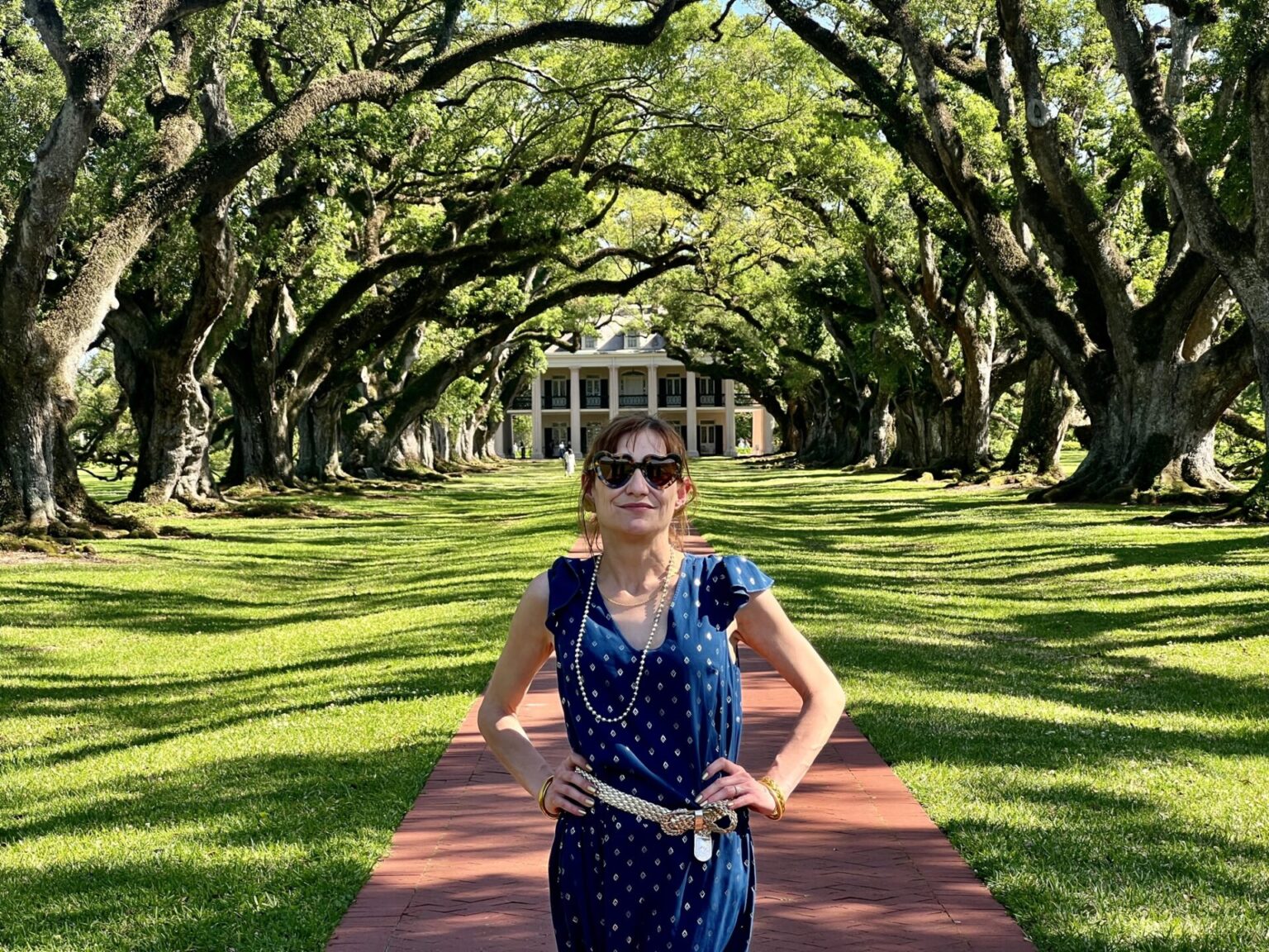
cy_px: 476
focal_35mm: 77
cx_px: 634
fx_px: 2823
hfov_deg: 25.3
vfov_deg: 19.1
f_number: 2.8
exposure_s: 1/133
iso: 32
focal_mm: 9
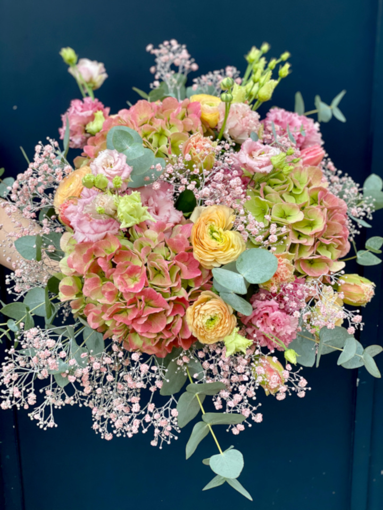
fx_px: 767
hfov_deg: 28.0
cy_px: 255
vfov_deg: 36.8
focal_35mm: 52
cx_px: 192
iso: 20
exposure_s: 1/122
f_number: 2
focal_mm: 6
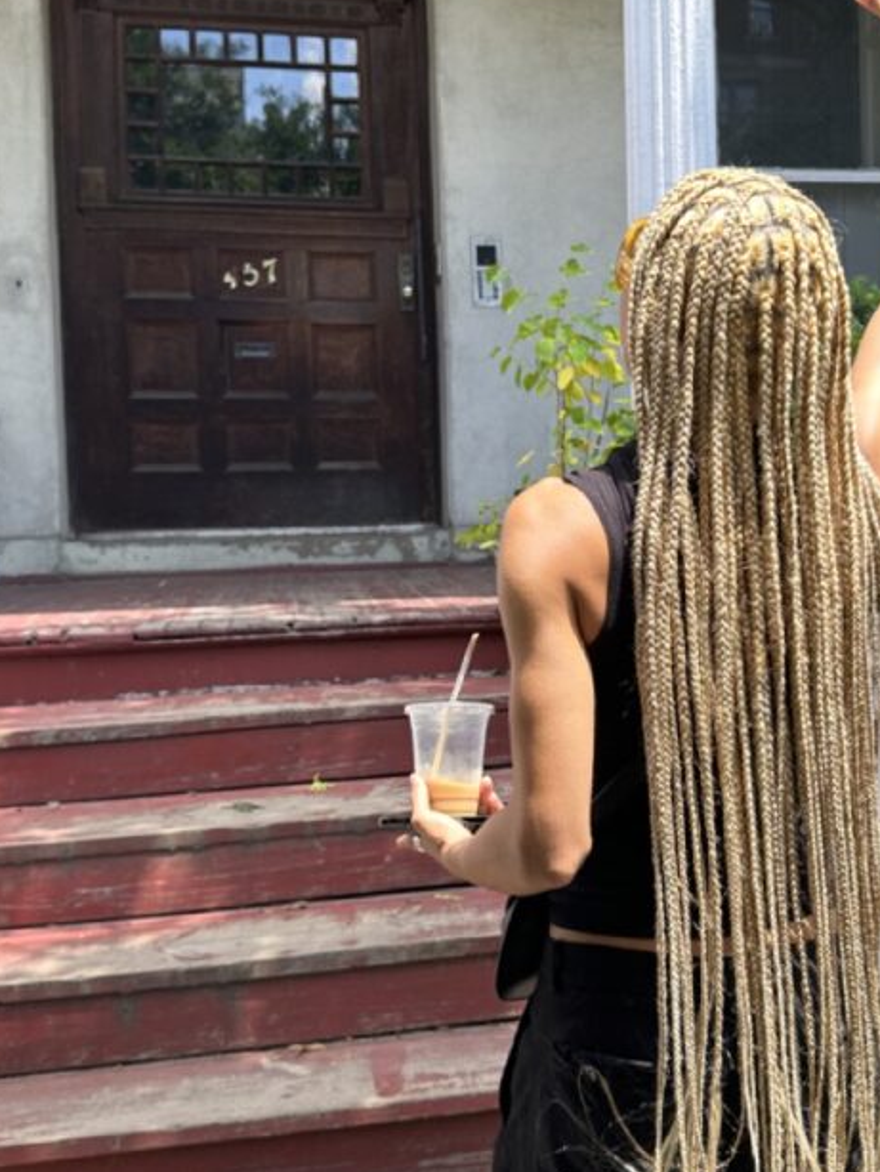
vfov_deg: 46.8
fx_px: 1355
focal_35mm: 40
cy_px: 555
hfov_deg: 35.7
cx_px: 571
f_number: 1.78
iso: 80
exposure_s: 1/322
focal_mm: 6.86
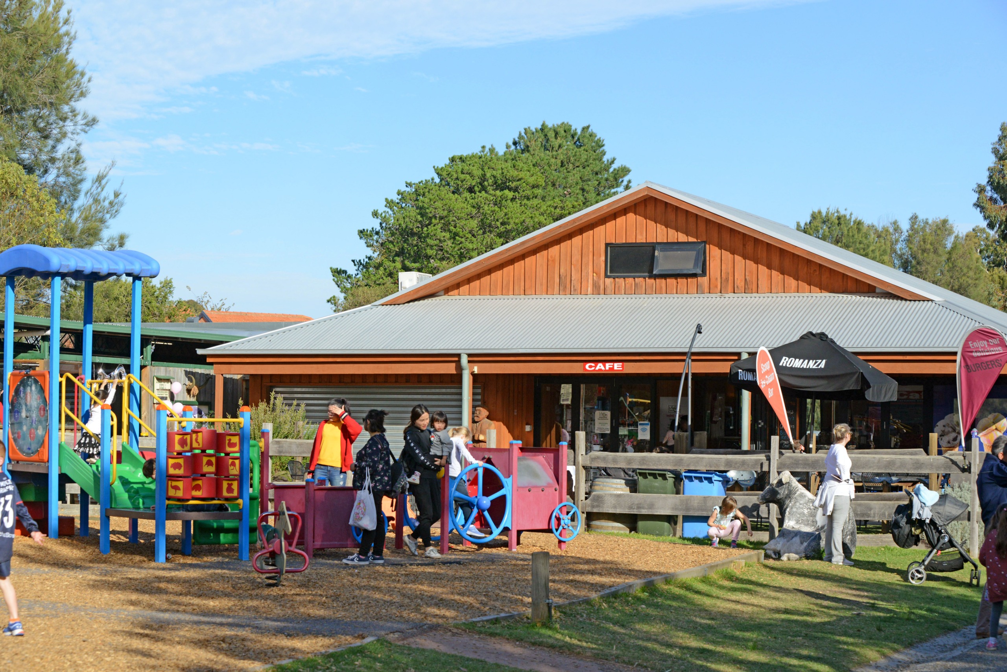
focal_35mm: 80
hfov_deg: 25.4
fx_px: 2238
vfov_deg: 17.1
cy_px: 336
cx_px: 504
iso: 800
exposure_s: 1/2000
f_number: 9
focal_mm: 80
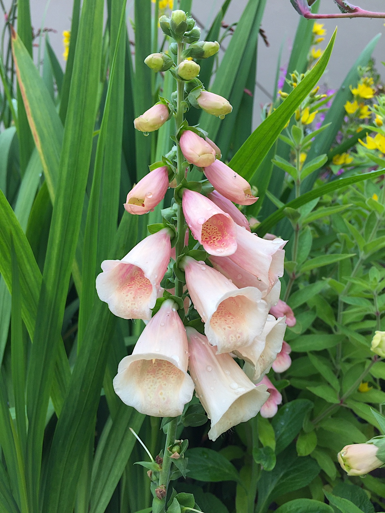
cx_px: 192
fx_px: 430
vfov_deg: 61.7
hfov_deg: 48.2
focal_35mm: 29
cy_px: 256
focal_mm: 4.15
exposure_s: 1/265
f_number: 2.2
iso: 32
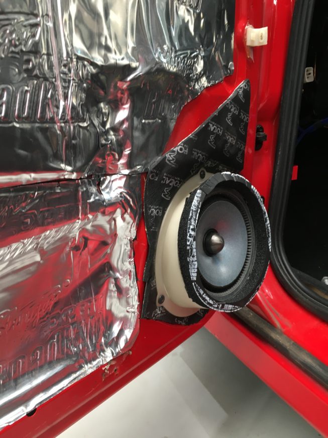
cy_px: 219
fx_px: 366
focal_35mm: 29
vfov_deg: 61.6
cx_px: 164
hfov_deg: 48.2
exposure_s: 1/33
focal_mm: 4.15
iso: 100
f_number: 2.2
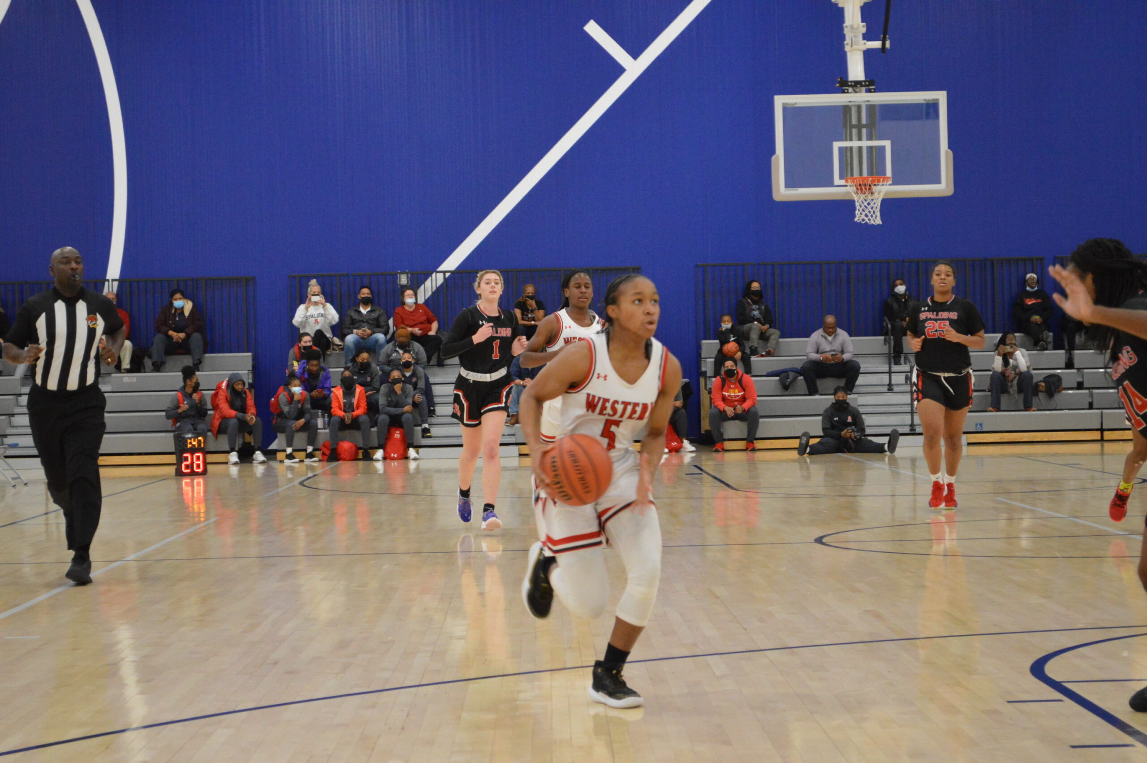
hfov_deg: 26.0
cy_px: 382
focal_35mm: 78
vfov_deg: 17.5
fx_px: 2483
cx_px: 574
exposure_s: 1/250
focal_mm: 52
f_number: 5.6
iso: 3200
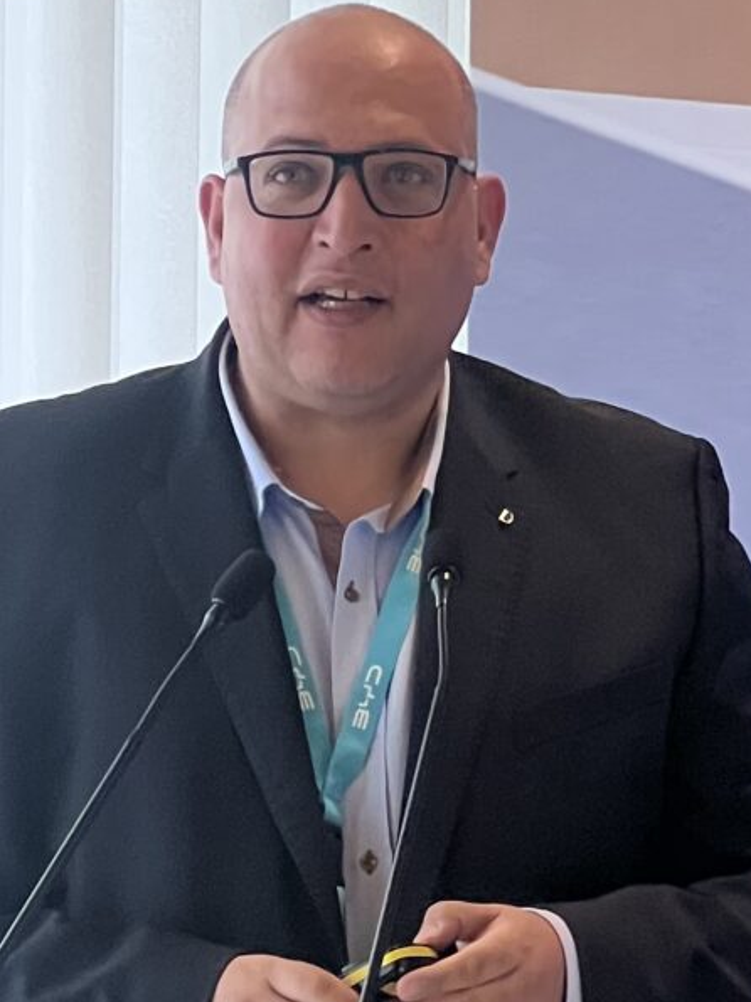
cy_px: 221
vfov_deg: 7.5
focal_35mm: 265
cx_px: 1118
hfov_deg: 5.6
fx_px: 7668
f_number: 2.8
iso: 160
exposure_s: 1/100
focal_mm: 9
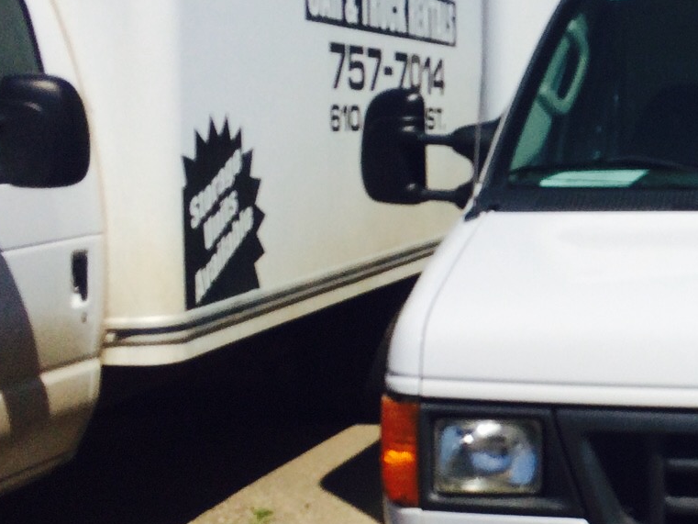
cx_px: 870
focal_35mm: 78
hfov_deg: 22.7
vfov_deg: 18.9
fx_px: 1573
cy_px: 250
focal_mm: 4.15
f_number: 2.2
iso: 32
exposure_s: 1/6849
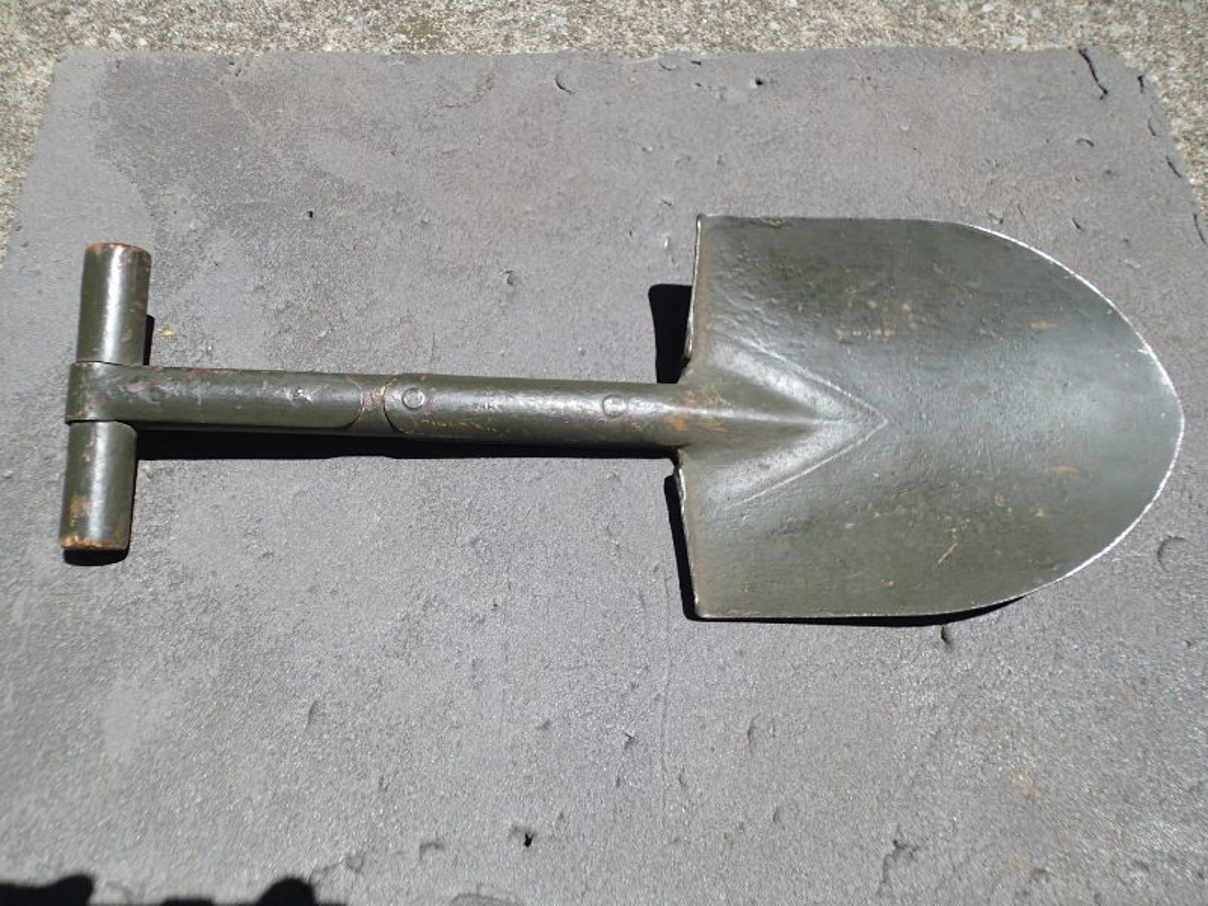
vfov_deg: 46.8
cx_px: 604
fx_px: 1047
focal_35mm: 30
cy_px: 453
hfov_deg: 60.0
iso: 100
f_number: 2.3
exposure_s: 1/2000
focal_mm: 5.5
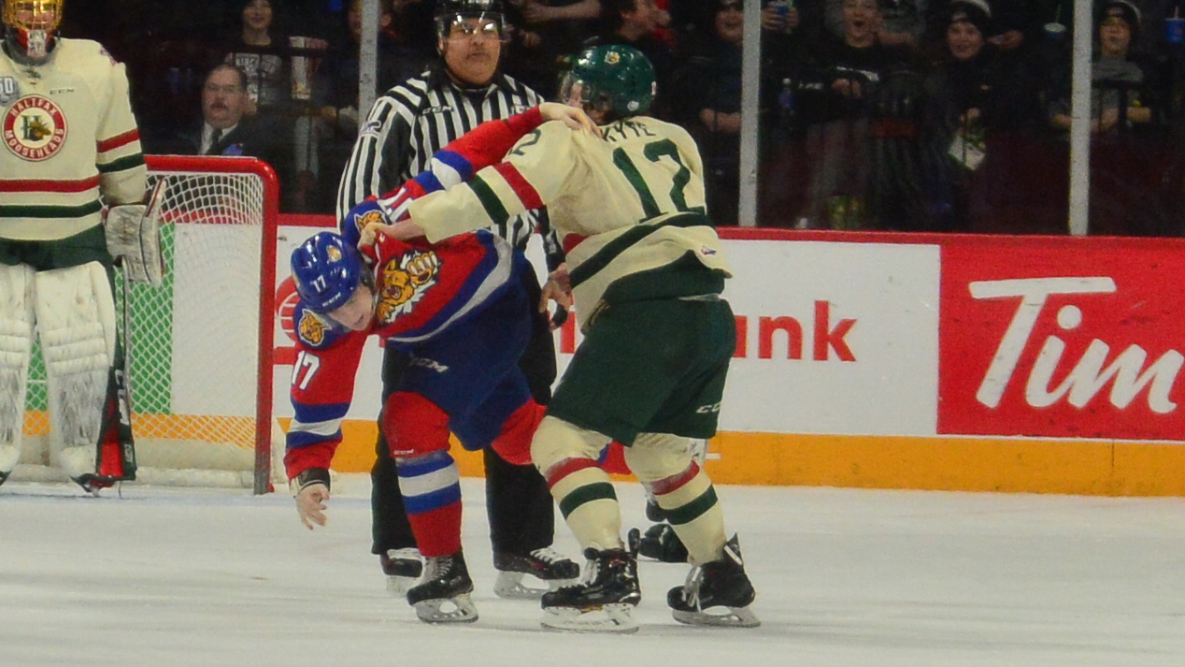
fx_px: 3990
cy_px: 294
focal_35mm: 127
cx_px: 589
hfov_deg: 16.9
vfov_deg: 9.5
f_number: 4
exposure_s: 1/1250
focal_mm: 120
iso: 2500
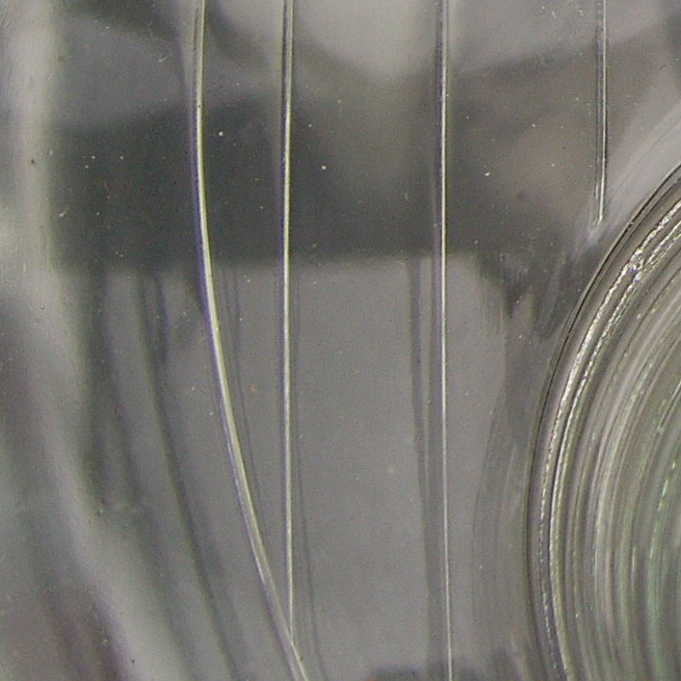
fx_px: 2960
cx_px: 1058
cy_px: -316
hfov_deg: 12.4
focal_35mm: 133
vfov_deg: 12.5
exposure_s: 1/80
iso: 50
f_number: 3.2
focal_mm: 7.8
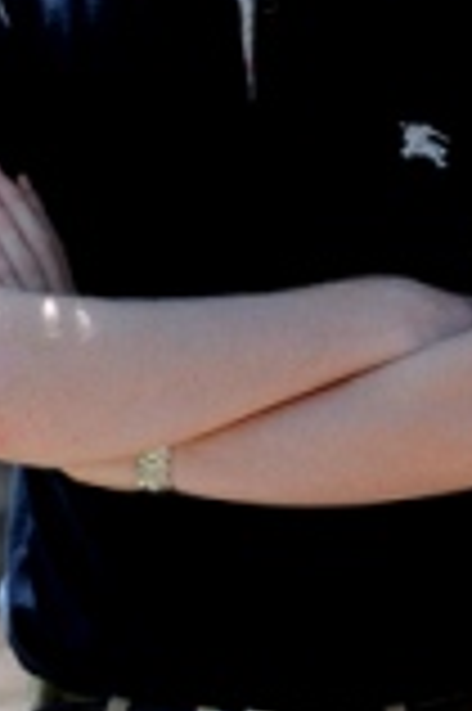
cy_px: 176
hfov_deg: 2.1
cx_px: 285
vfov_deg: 3.1
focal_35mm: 664
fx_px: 13082
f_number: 4
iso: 400
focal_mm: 125
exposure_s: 1/500
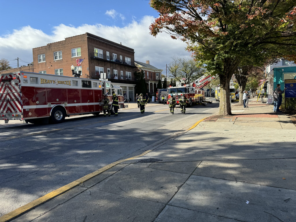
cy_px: 111
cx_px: 148
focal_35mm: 24
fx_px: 205
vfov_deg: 56.8
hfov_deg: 71.6
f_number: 1.78
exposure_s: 1/2105
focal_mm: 6.76
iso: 80
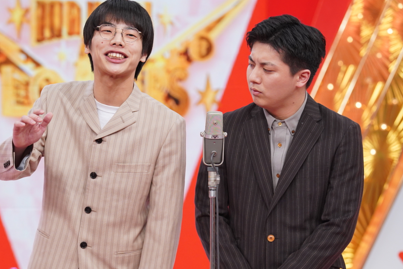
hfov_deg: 6.6
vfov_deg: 4.4
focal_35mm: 314
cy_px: 191
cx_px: 184
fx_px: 3516
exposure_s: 1/250
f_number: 5
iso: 1600
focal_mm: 200
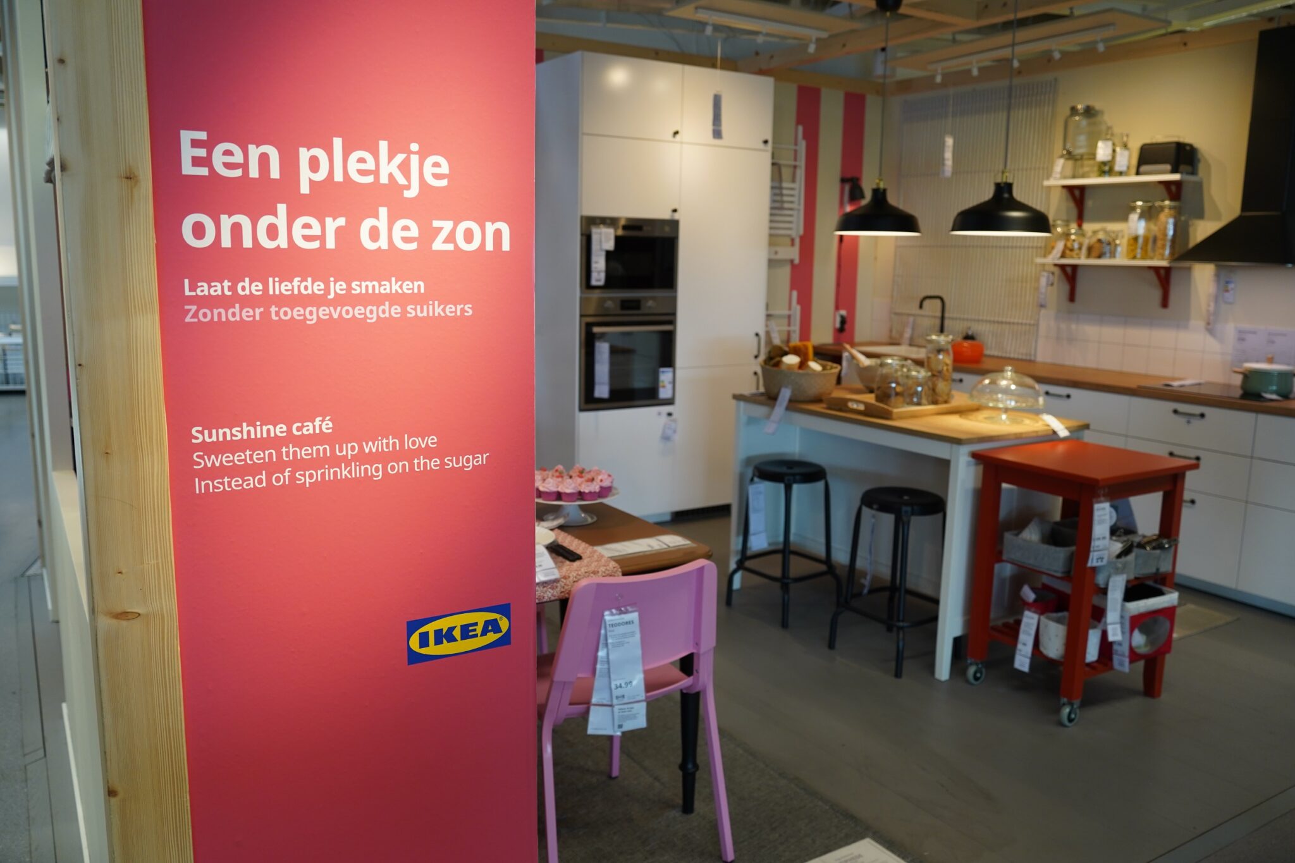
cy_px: 432
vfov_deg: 46.4
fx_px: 1007
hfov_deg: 65.5
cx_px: 648
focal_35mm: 28
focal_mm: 28
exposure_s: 1/160
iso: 800
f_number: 4
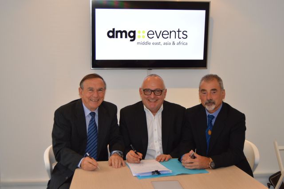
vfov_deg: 23.8
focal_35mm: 57
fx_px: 449
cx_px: 142
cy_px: 94
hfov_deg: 35.1
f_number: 4.8
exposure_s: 1/60
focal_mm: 38
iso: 720
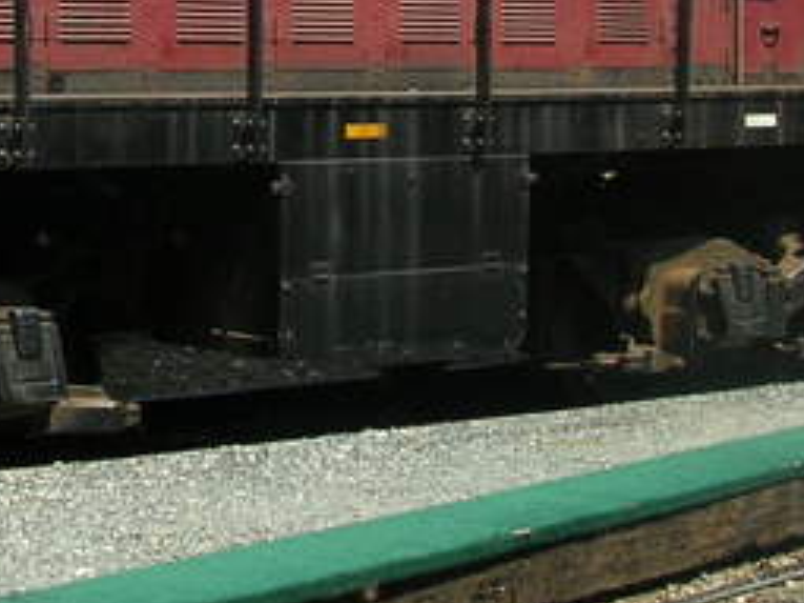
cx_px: 79
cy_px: 92
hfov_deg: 16.2
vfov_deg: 12.3
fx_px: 2786
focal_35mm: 120
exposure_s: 1/433
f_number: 3.7
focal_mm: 6
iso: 50
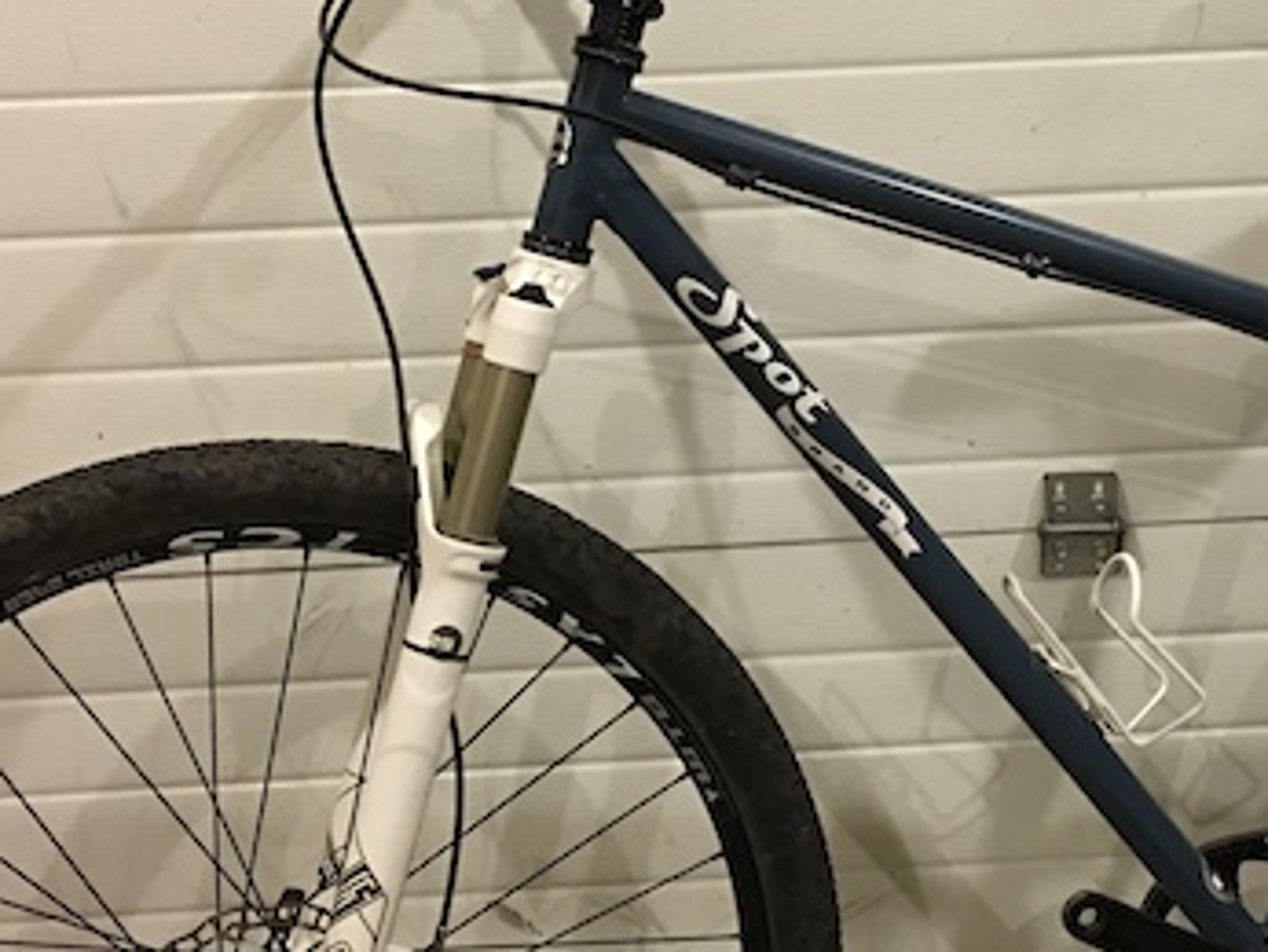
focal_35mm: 67
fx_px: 2456
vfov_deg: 22.0
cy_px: 476
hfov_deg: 28.7
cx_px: 876
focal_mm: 4.15
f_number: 2.2
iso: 64
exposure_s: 1/4
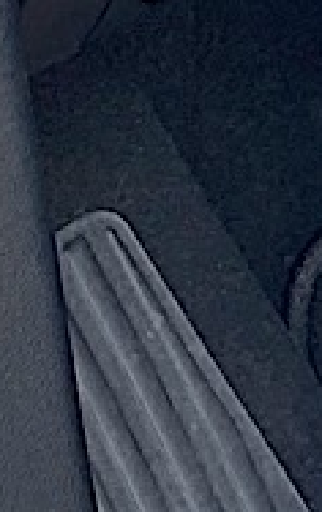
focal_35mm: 281
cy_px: -790
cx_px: 1362
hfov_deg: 4.3
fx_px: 3933
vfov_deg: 7.0
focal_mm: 4.25
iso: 32
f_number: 1.8
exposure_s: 1/218
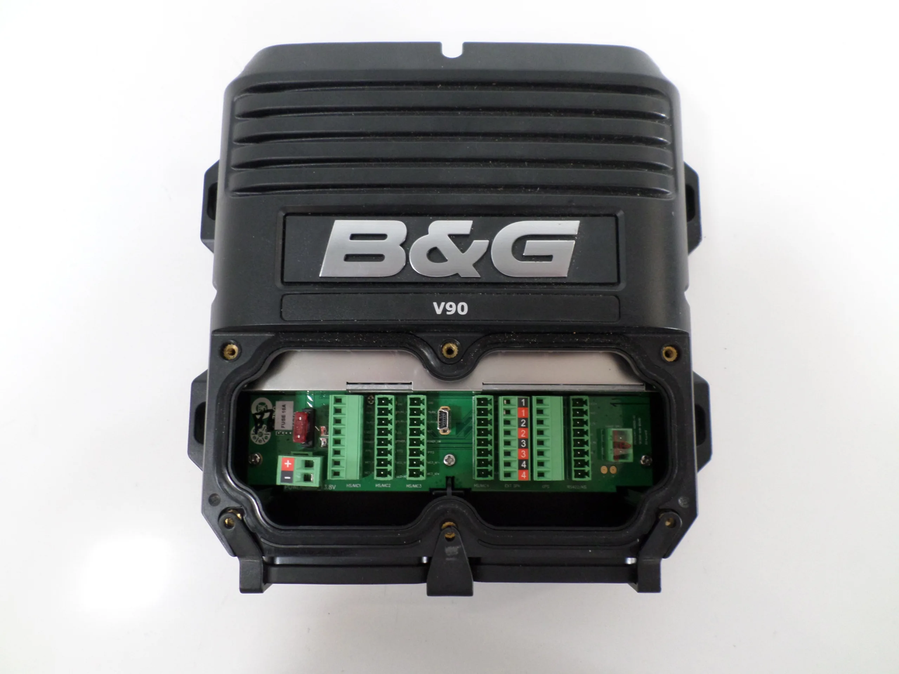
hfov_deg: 69.4
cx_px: 450
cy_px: 337
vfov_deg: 54.9
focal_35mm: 25
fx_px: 649
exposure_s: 1/30
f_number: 2.5
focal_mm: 4.5
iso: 160
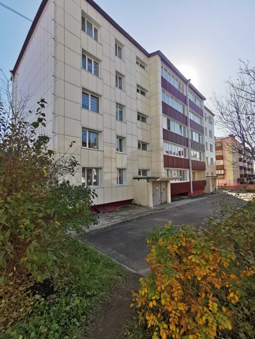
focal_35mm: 16
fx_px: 157
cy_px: 170
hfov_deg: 78.1
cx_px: 128
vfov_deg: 94.5
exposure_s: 1/896
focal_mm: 2.35
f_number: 2.2
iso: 50
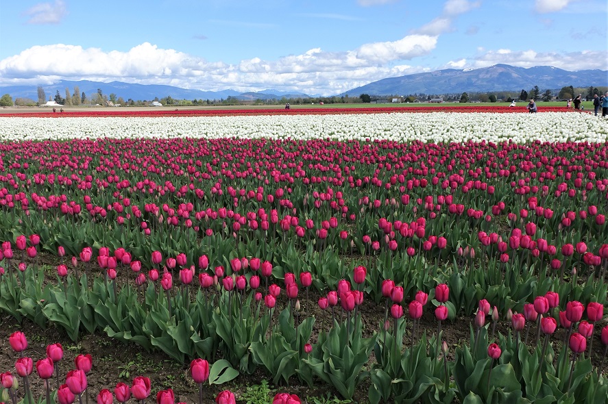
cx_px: 304
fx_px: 405
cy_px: 202
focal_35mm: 24
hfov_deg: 73.8
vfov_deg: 53.1
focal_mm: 8.8
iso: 160
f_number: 8
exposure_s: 1/320
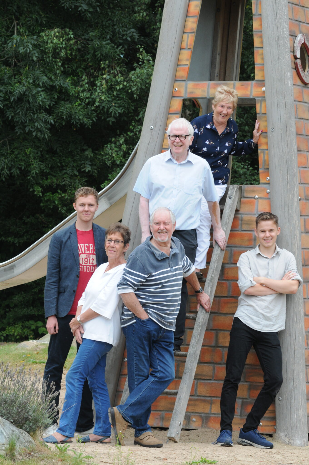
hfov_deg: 7.6
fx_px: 2324
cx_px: 154
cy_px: 232
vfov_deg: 11.4
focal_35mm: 180
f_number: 8
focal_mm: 120
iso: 400
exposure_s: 1/250
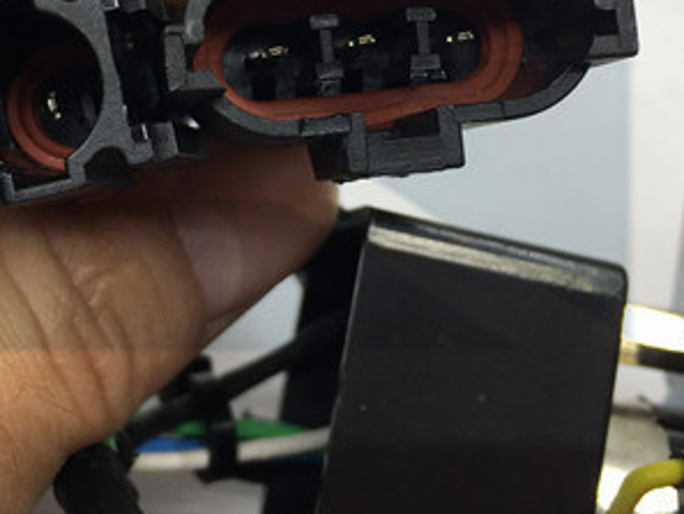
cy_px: 67
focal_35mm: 65
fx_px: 1285
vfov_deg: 22.1
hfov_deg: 29.5
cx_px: 193
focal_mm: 4.15
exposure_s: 1/100
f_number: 2.2
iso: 32
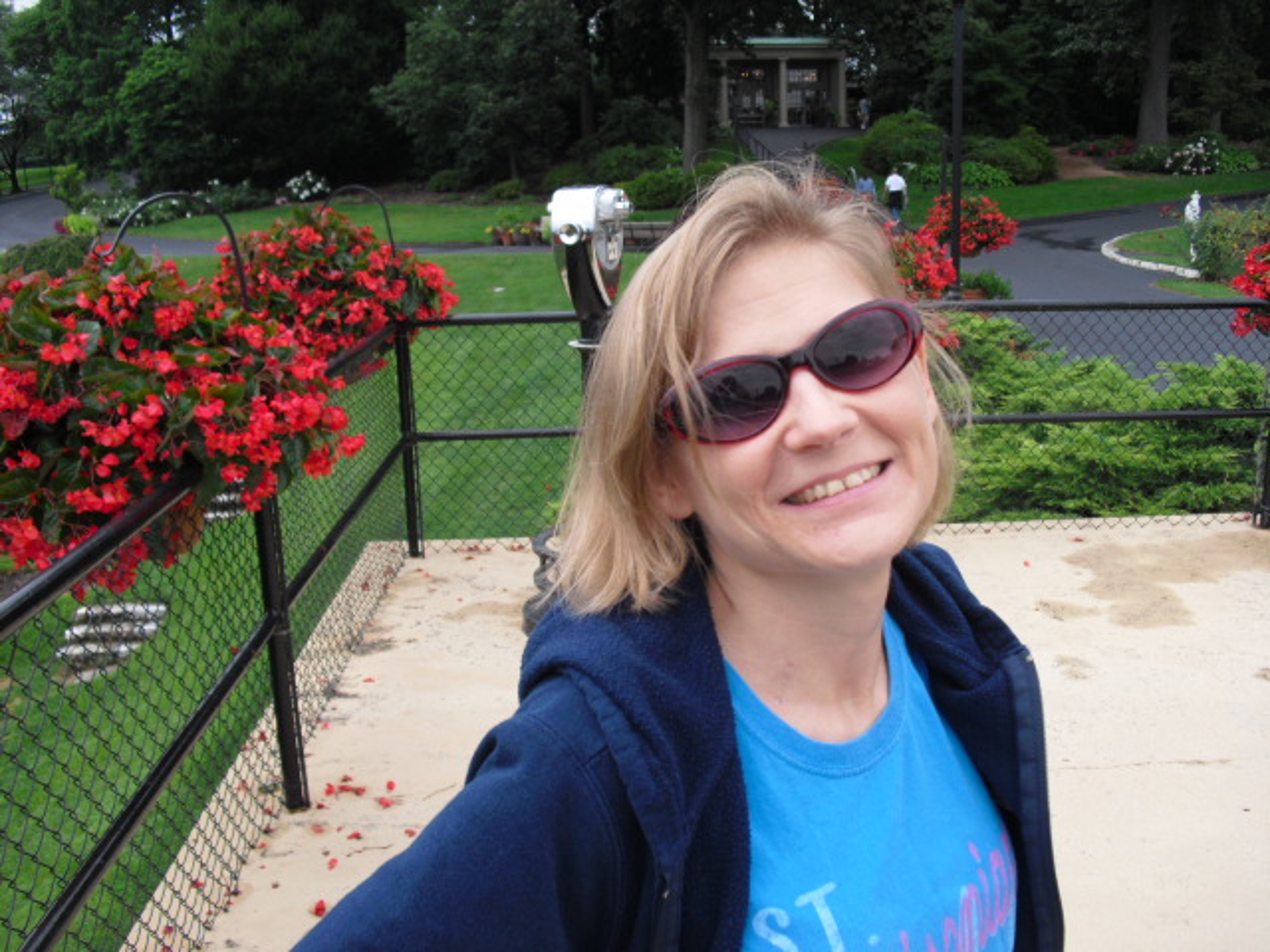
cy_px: 476
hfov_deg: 51.4
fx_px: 1321
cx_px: 635
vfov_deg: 39.7
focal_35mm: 36
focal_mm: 6.3
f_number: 7.8
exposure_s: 1/80
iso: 100
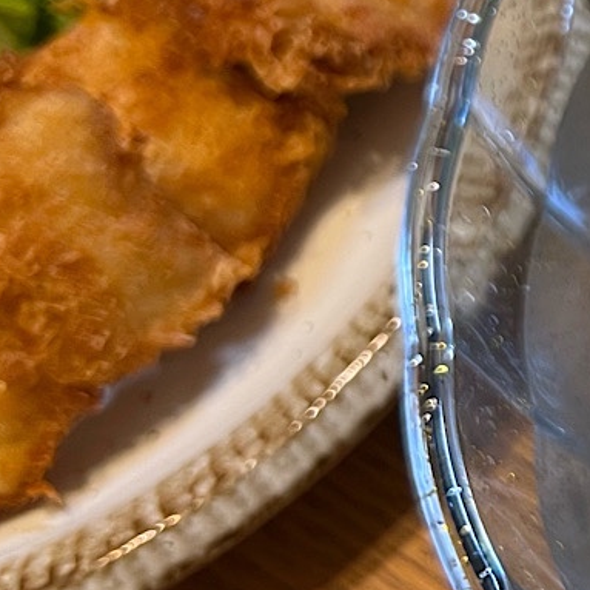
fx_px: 1735
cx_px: 941
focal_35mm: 90
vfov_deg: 19.0
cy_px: 81
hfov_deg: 17.0
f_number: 1.5
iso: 80
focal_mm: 5.7
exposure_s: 1/50
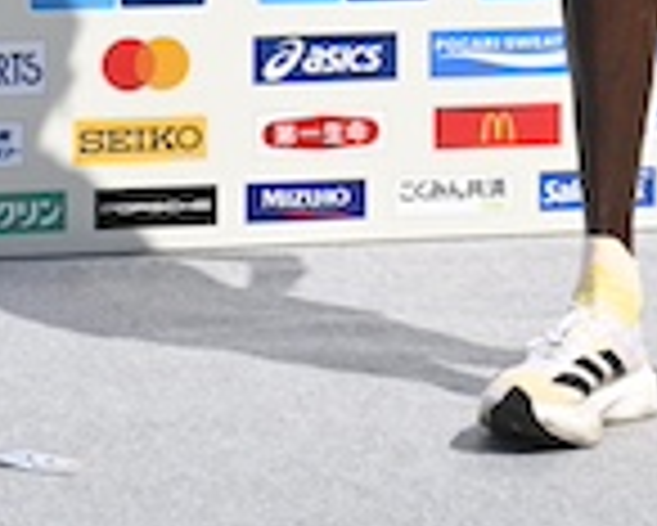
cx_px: 747
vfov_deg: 7.4
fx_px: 3892
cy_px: -578
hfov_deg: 9.5
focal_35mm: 200
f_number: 11
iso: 200
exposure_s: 1/400
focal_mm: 39
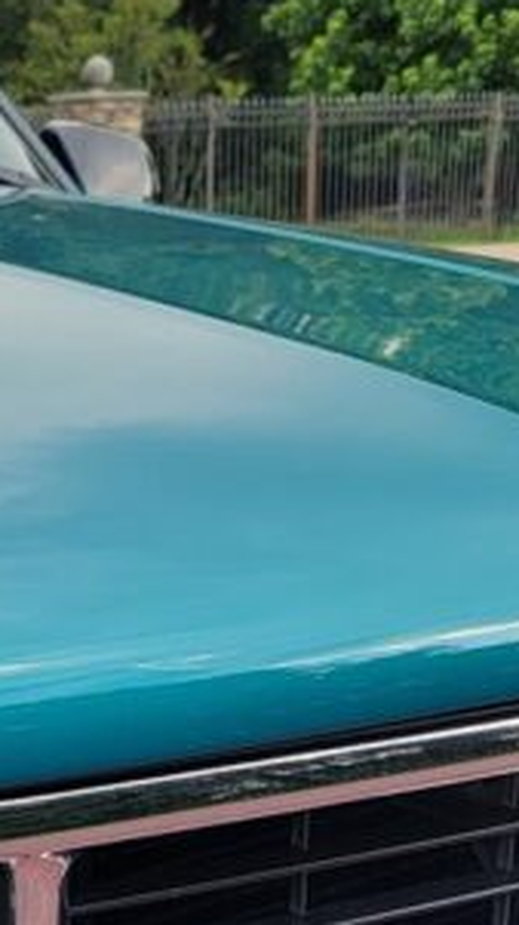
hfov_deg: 13.1
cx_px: -157
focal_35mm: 89
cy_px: 1149
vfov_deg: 21.9
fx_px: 2180
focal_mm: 6.7
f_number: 1.8
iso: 20
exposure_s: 1/120
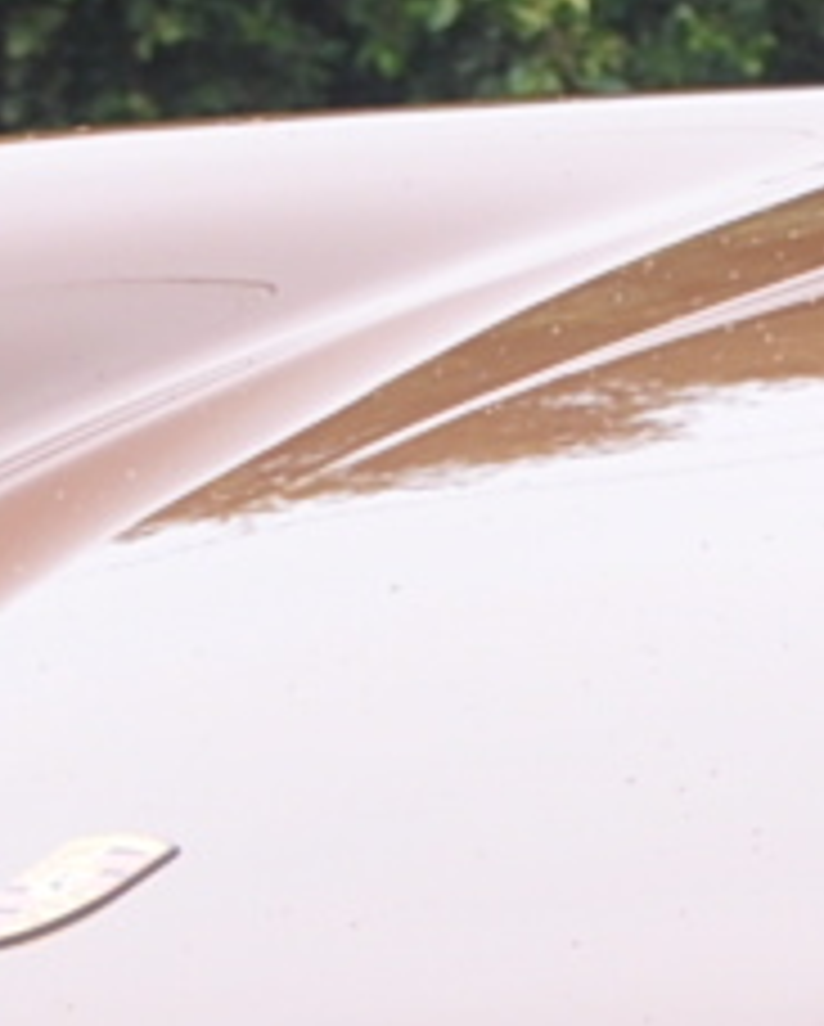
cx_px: 2949
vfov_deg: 3.7
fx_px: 16063
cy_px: 536
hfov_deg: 2.9
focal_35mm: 528
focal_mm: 40
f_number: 8
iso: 200
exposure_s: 1/60
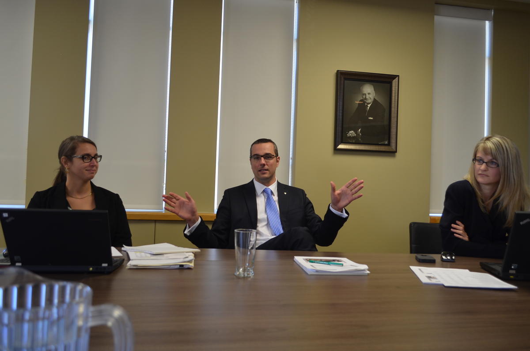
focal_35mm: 30
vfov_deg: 43.4
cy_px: 176
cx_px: 265
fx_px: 441
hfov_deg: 62.0
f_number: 4
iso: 400
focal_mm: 20
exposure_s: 1/60
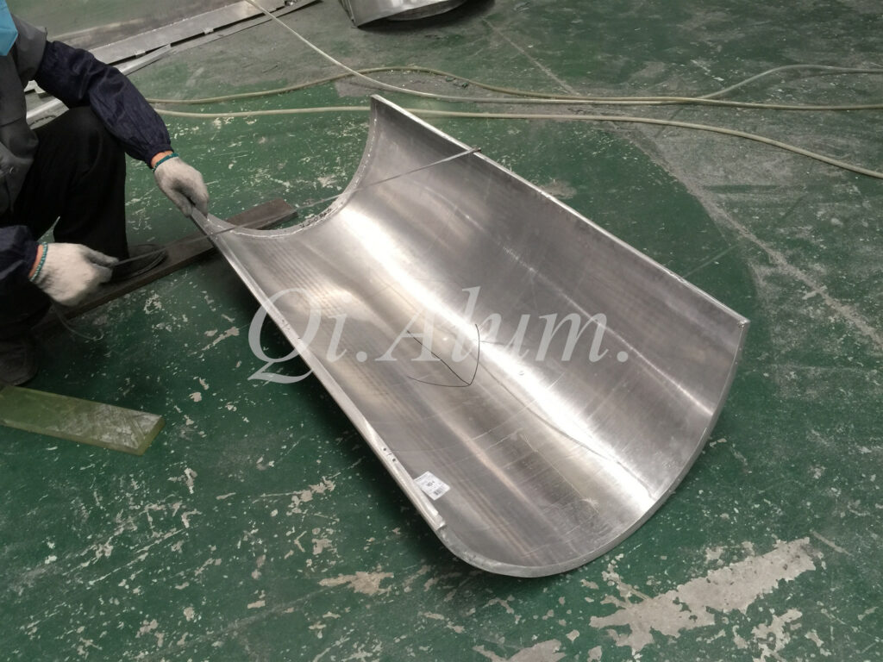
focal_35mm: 29
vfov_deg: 48.2
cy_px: 331
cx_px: 442
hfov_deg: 61.7
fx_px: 740
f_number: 2.2
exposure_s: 1/17
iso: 50
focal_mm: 4.15
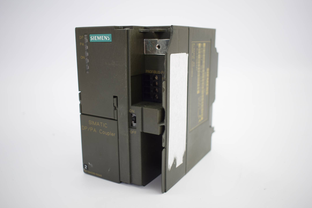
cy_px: 104
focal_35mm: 33
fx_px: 286
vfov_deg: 40.0
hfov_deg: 57.2
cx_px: 156
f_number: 3.8
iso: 140
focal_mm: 22
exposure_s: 1/45
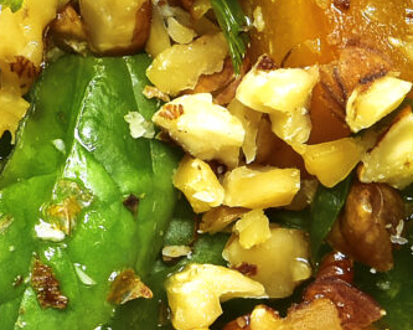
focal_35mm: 433
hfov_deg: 4.4
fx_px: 5290
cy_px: -87
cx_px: -304
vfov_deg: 3.6
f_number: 14
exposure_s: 1/2
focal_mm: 60
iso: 400
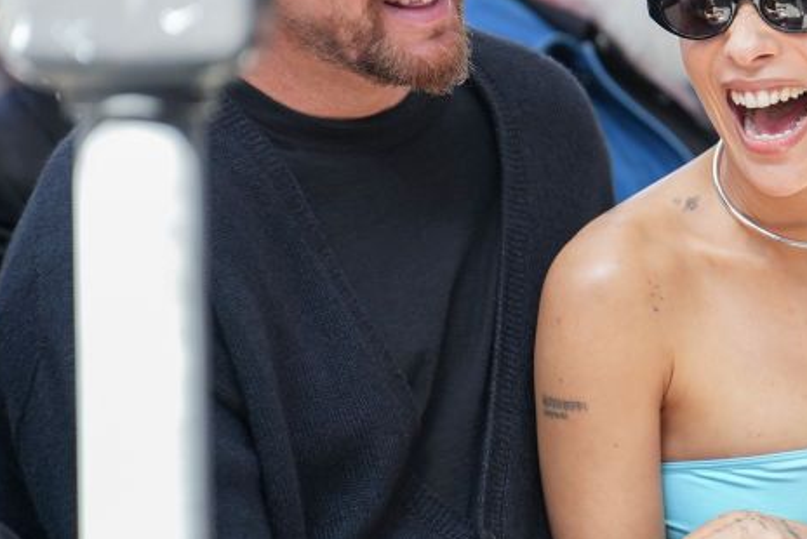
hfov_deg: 6.2
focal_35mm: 331
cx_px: 732
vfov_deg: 4.2
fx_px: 7424
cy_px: 168
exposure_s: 1/320
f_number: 3.2
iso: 400
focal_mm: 150
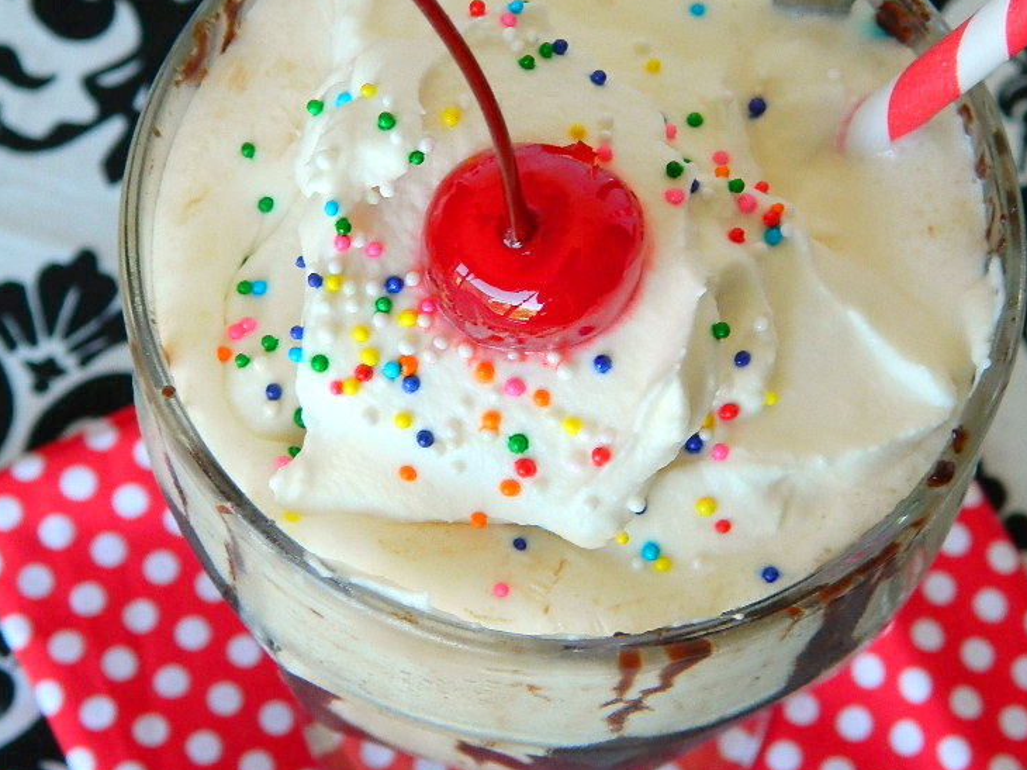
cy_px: 338
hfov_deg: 24.4
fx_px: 2373
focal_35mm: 80
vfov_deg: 18.4
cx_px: 581
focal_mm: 10.2
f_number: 3.8
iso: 160
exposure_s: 1/50
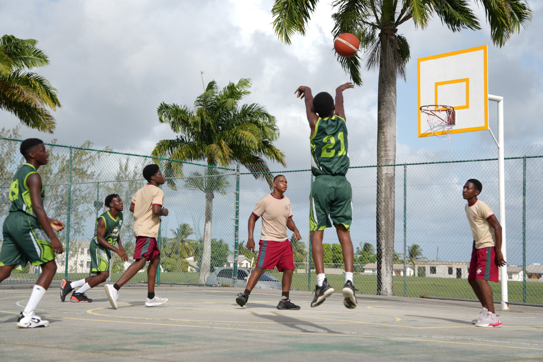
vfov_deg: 21.1
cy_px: 181
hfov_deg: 31.2
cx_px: 272
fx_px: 973
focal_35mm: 64
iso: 80
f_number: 2.8
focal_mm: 43
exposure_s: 1/1600
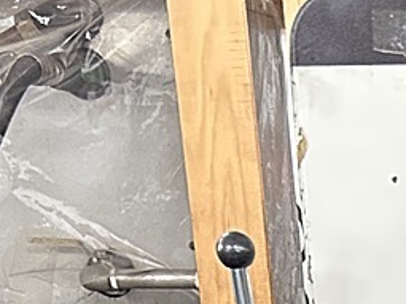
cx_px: 793
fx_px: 1794
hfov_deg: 11.7
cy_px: 822
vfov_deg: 8.5
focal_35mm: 153
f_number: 1.5
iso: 500
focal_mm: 5.7
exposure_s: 1/45
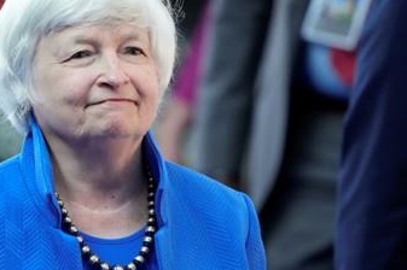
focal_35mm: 631
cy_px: 125
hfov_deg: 3.3
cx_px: 48
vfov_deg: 2.2
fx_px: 7127
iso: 6400
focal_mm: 327
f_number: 5.6
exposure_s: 1/800
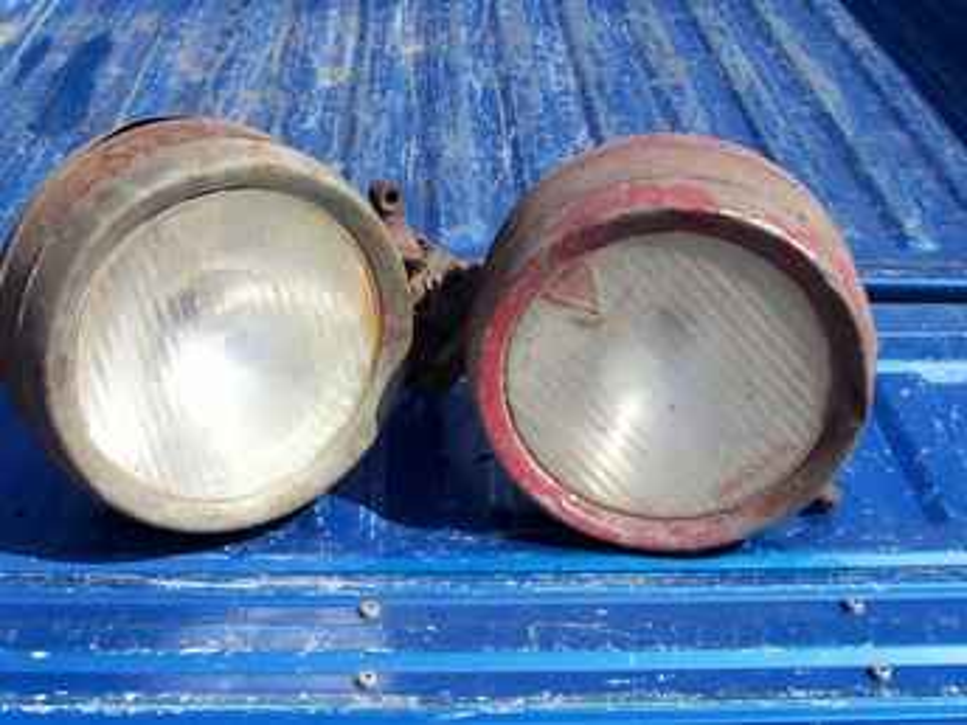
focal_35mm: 53
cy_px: 362
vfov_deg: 27.5
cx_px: 484
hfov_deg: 36.2
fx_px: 1481
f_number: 6.1
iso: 80
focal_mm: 8.7
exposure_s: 1/348
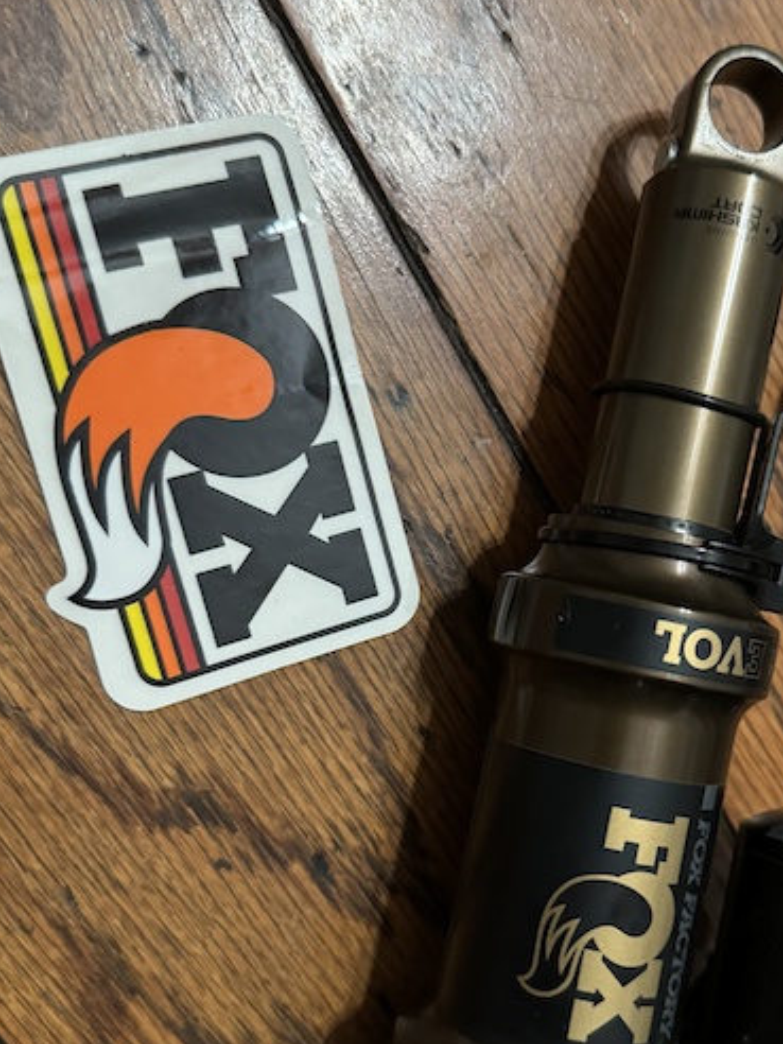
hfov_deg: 36.4
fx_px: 1176
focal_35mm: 39
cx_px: 535
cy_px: 581
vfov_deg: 47.8
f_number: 1.78
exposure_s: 1/40
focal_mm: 6.76
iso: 800
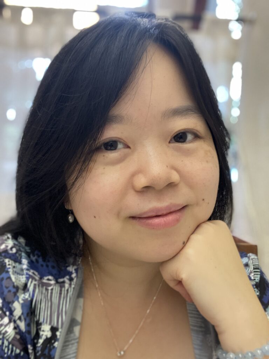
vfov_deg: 60.0
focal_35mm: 30
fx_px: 311
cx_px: 134
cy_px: 180
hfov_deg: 46.8
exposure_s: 1/33
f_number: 2.2
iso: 250
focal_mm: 2.71
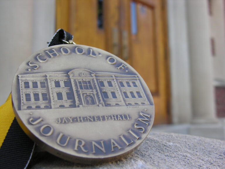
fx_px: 279
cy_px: 84
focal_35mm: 43
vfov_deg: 33.6
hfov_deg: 43.9
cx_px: 112
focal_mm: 11
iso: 50
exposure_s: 1/38.3
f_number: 4.6
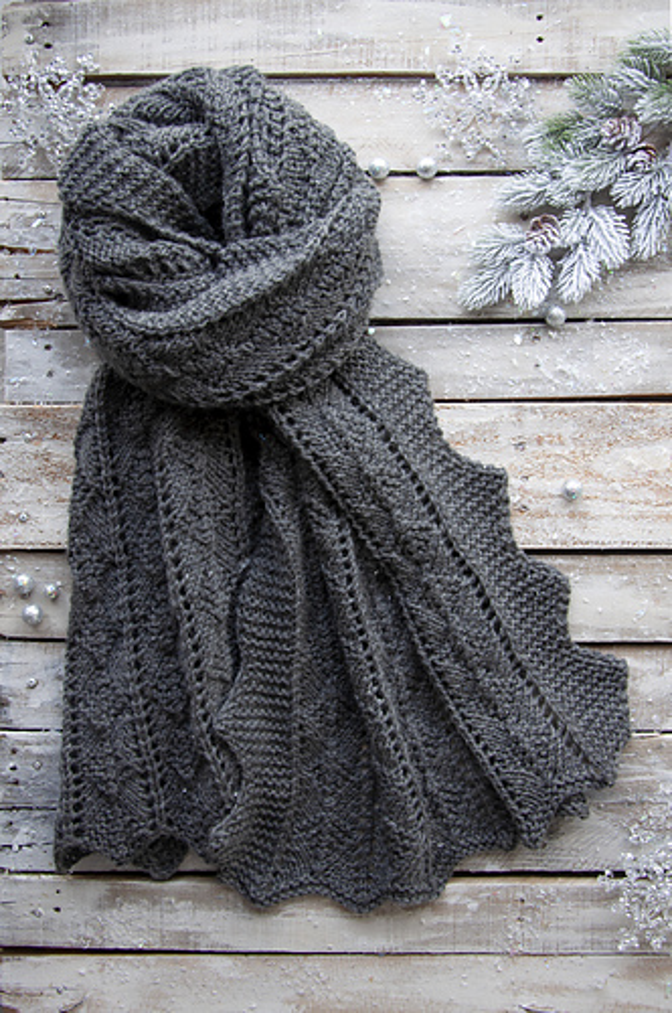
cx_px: 336
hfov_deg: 39.9
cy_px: 506
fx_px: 926
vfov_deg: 57.3
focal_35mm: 33
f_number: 5.6
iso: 400
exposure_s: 1/30
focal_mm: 22
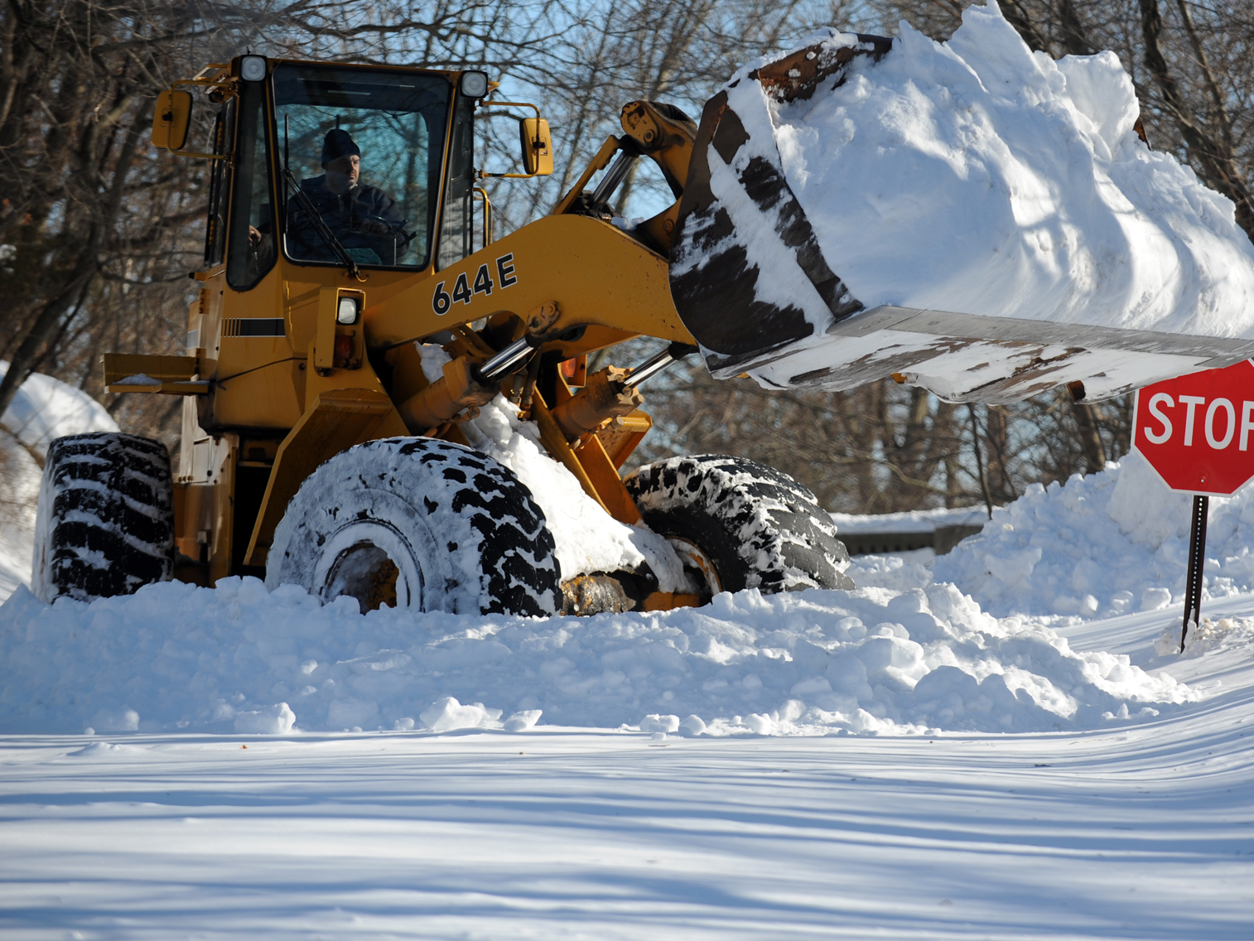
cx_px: 745
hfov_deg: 12.3
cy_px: 469
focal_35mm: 160
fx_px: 5797
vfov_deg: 9.3
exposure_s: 1/1600
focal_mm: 140
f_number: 5.6
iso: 200
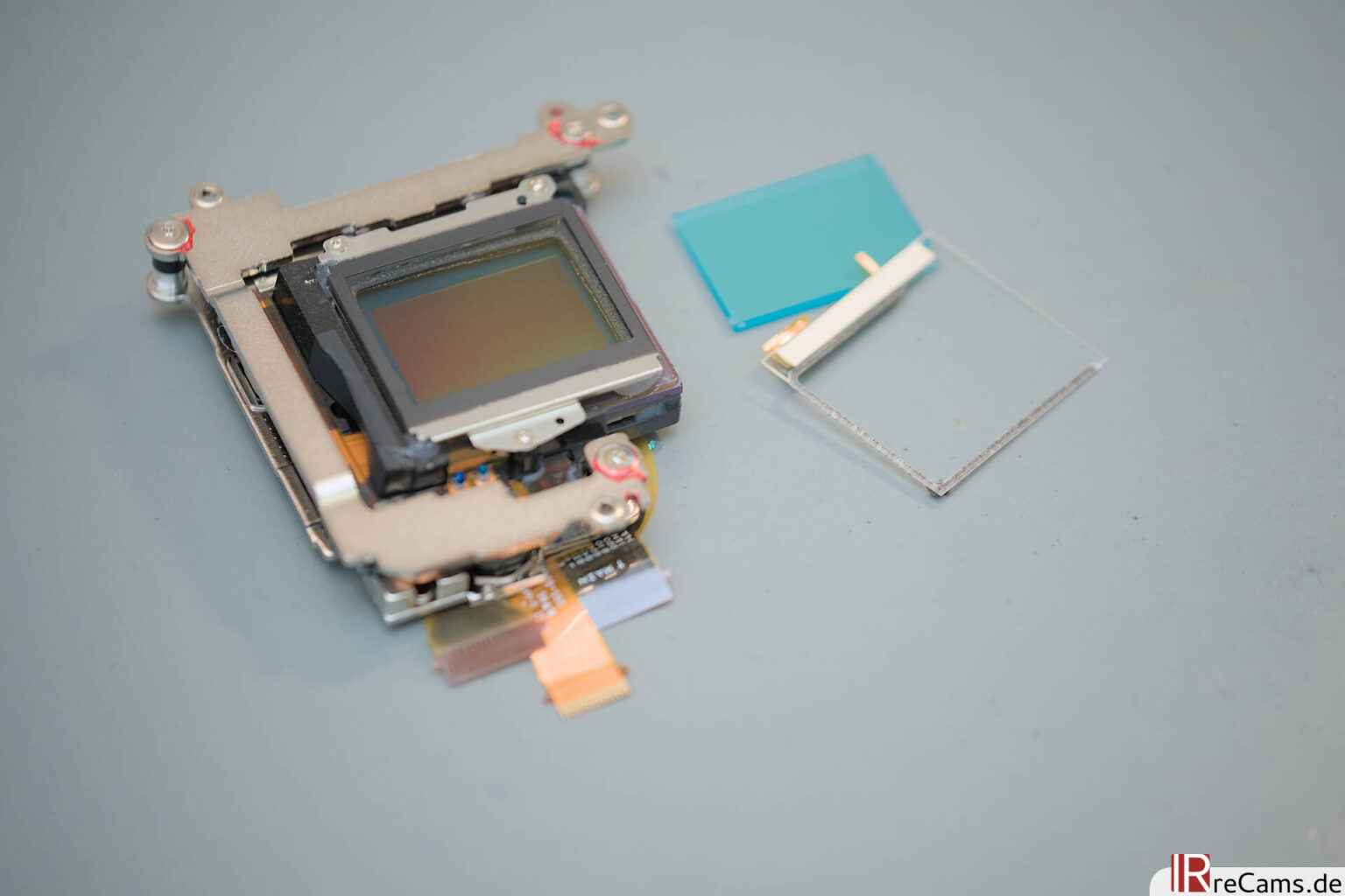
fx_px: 4483
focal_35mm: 120
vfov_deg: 11.4
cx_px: 672
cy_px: 448
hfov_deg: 17.1
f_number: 2.8
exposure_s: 1/125
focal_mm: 80
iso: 800
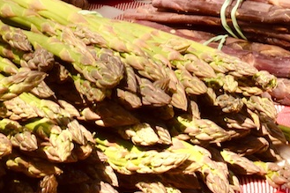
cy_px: -45
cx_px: 257
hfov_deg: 11.7
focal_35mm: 175
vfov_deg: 7.8
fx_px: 1409
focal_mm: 30
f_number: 16
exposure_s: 1/50
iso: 140
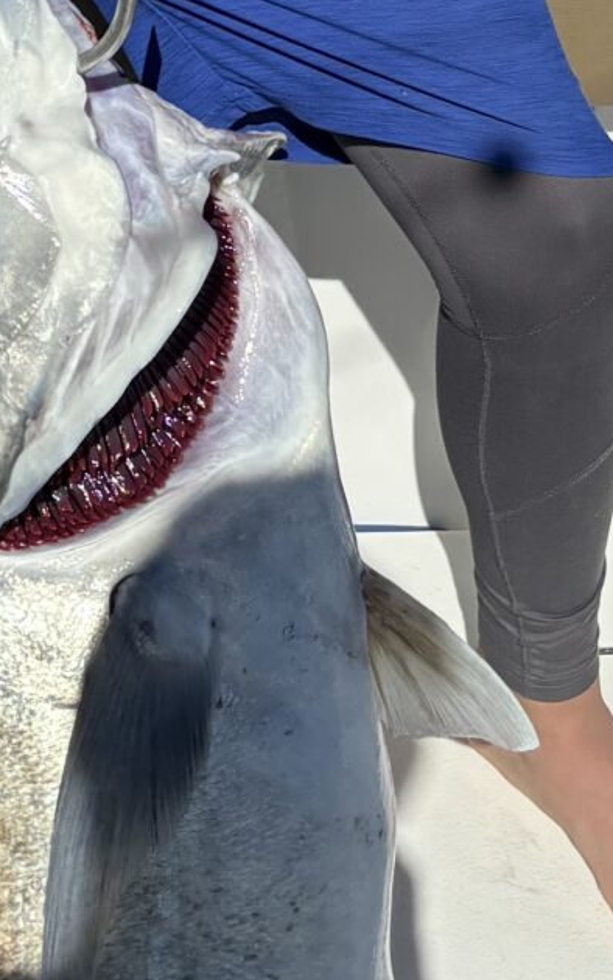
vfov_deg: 18.3
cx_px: 370
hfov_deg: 11.7
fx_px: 2992
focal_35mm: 112
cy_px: 123
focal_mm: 5.96
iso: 50
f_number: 1.6
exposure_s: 1/6711
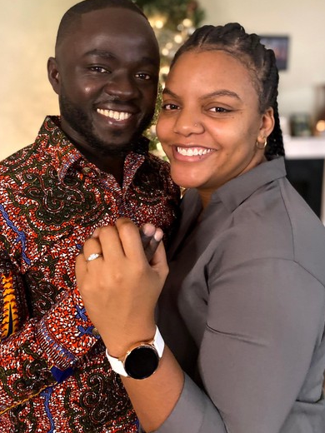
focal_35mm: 32
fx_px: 401
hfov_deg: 44.1
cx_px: 151
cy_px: 167
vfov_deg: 56.3
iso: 800
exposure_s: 1/30
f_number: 1.8
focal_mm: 4.25
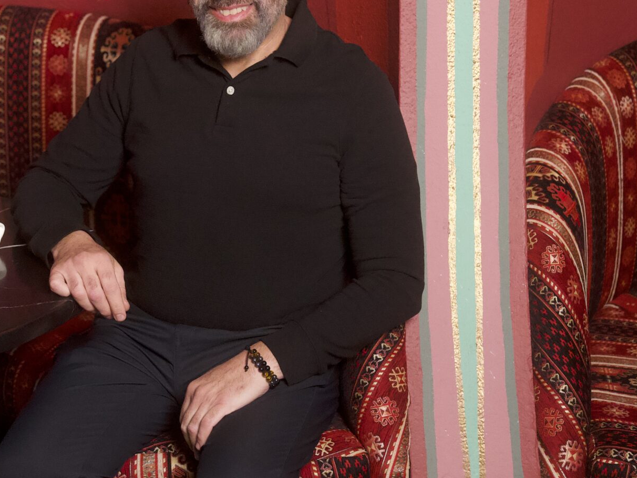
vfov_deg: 18.9
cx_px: 254
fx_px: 1435
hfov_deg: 25.0
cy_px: 166
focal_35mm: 78
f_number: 4
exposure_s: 1/160
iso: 12800
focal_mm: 48
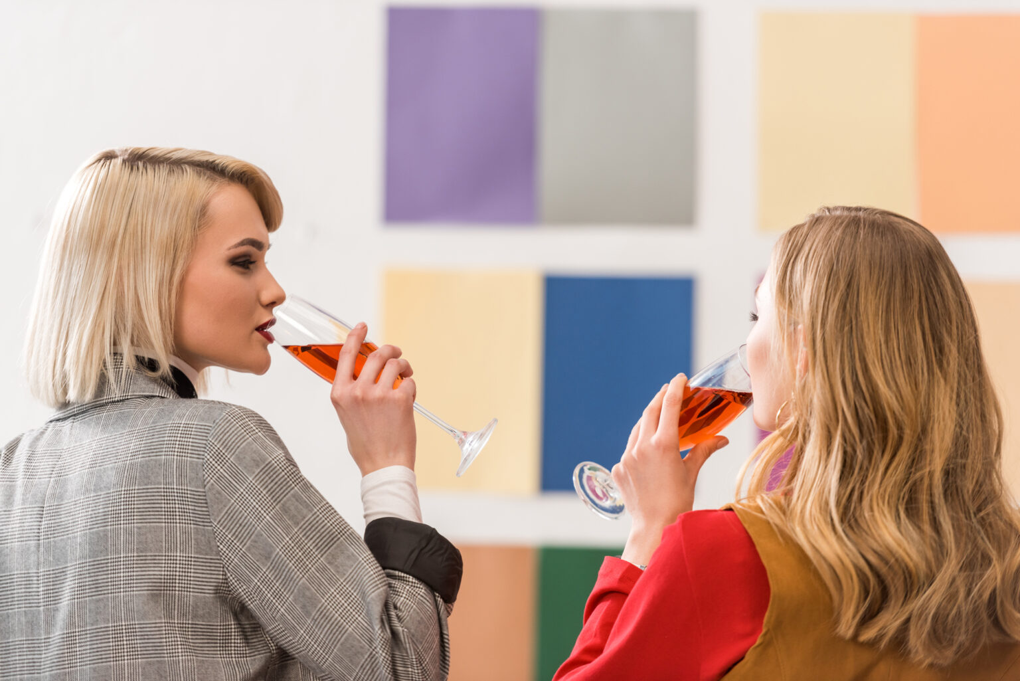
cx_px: 510
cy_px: 340
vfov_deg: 7.6
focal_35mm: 180
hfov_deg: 11.4
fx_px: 5101
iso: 250
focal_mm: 180
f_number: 2.8
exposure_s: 1/125
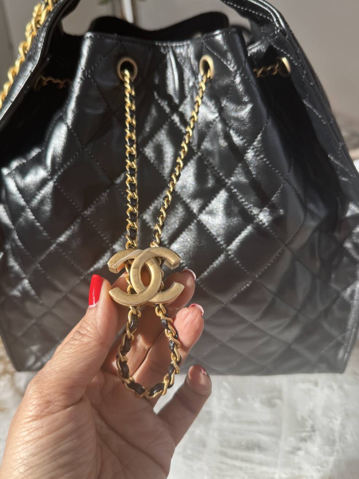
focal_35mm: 28
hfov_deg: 49.7
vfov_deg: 63.5
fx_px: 387
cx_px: 163
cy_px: 239
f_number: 1.78
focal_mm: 6.76
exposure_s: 1/464
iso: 80
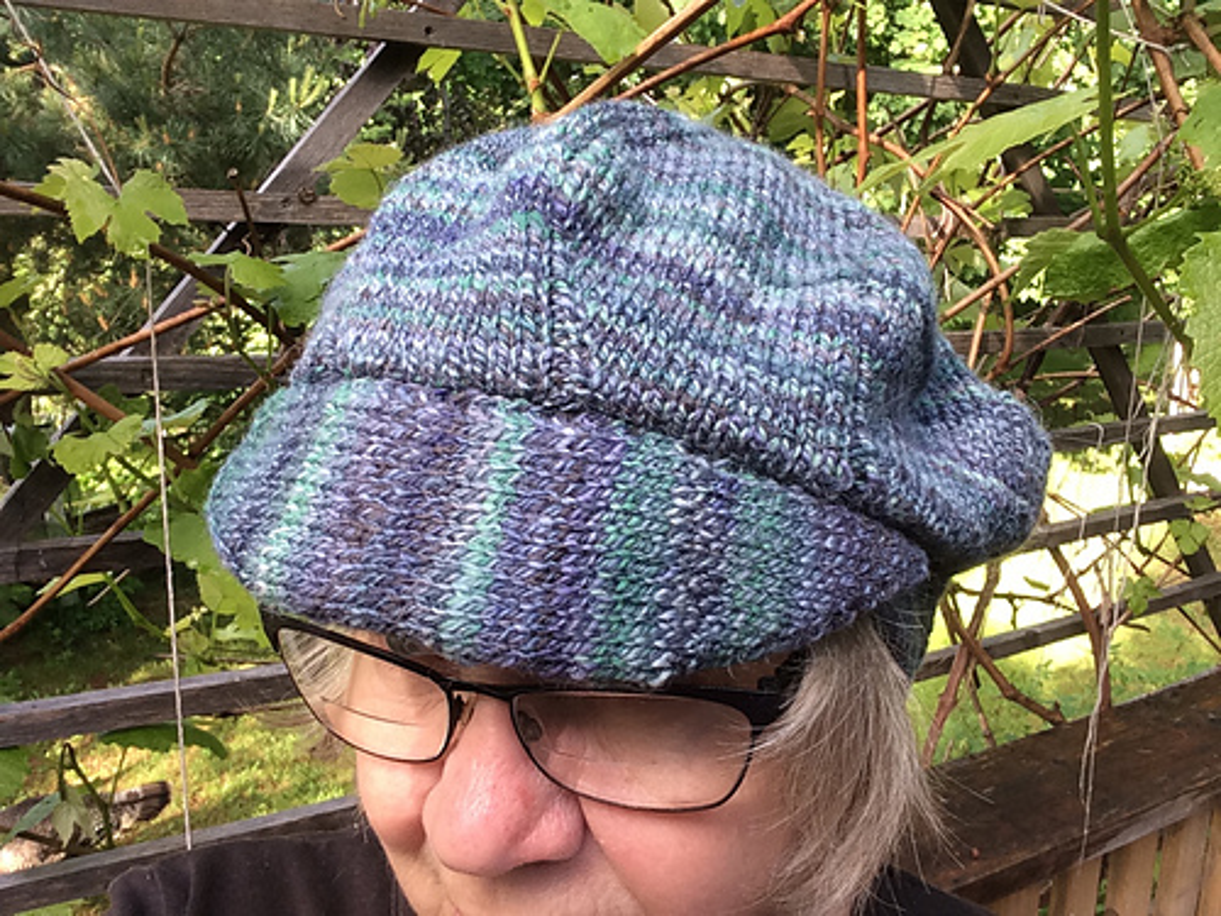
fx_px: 1093
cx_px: 610
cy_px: 458
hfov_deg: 58.4
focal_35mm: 31
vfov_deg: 45.4
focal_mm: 2.15
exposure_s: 1/120
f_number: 2.4
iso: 50
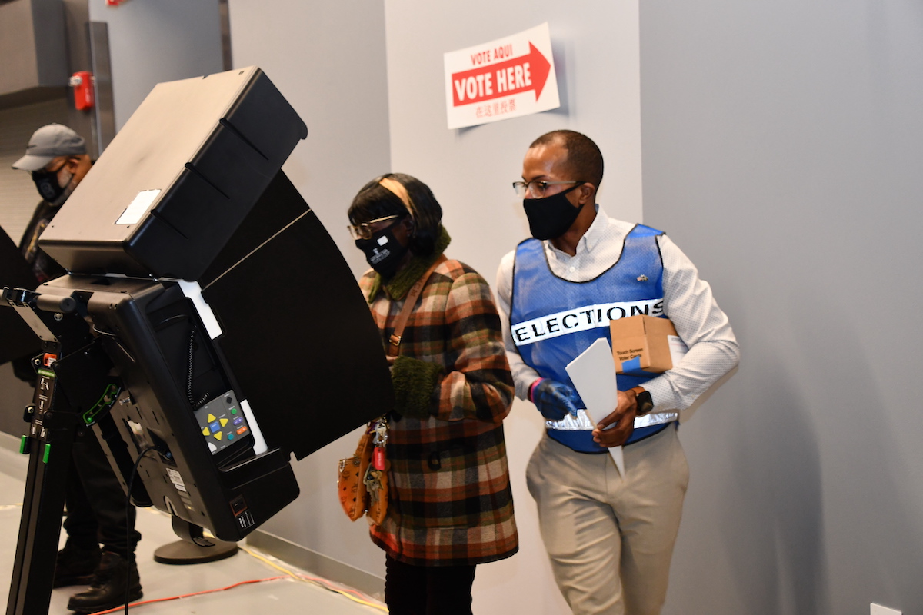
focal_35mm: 52
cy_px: 308
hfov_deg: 38.2
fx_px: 1333
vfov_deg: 26.0
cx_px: 462
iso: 1400
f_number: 4.2
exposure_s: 1/60
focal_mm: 35
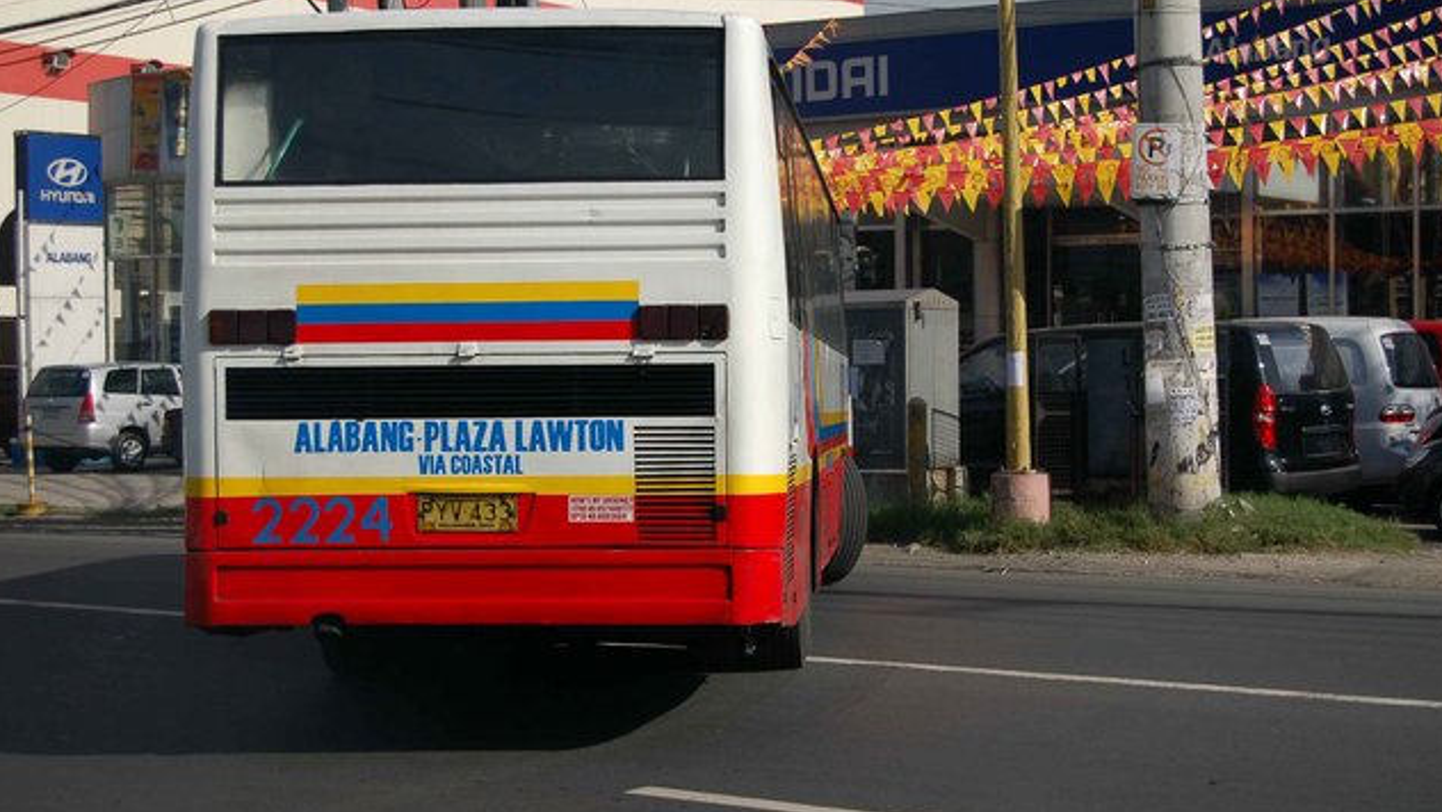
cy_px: 395
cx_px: 723
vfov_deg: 16.9
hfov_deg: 29.5
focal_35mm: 72
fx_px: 2736
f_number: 5.6
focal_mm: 45
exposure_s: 1/1600
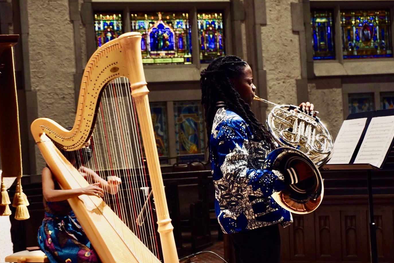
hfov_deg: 23.1
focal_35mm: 88
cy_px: 147
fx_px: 964
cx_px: 218
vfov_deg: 15.6
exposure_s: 1/50
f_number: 5.6
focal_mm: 50
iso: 2000
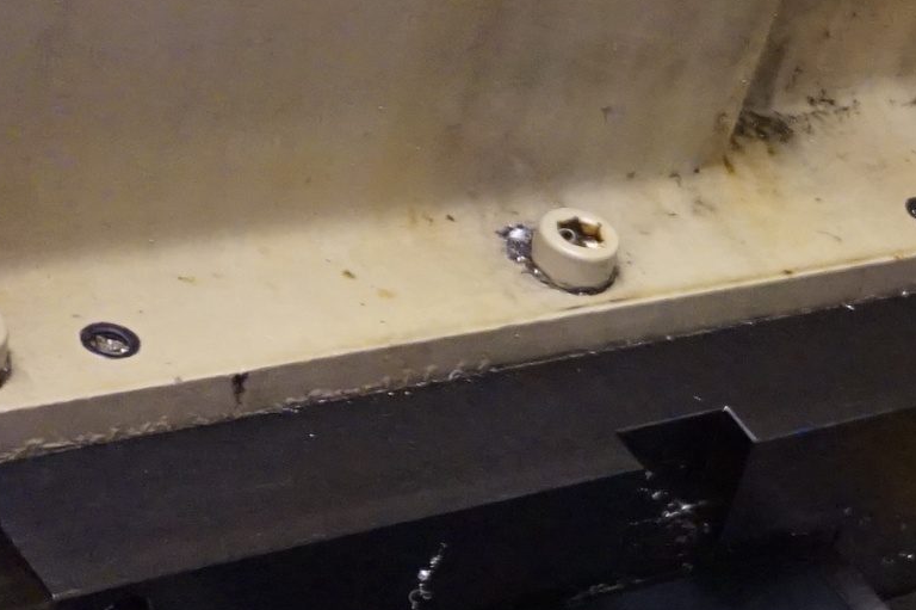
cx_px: 1762
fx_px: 2594
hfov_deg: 16.1
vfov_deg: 13.1
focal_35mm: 102
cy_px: 715
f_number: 3.5
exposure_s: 1/125
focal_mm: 16
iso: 3200
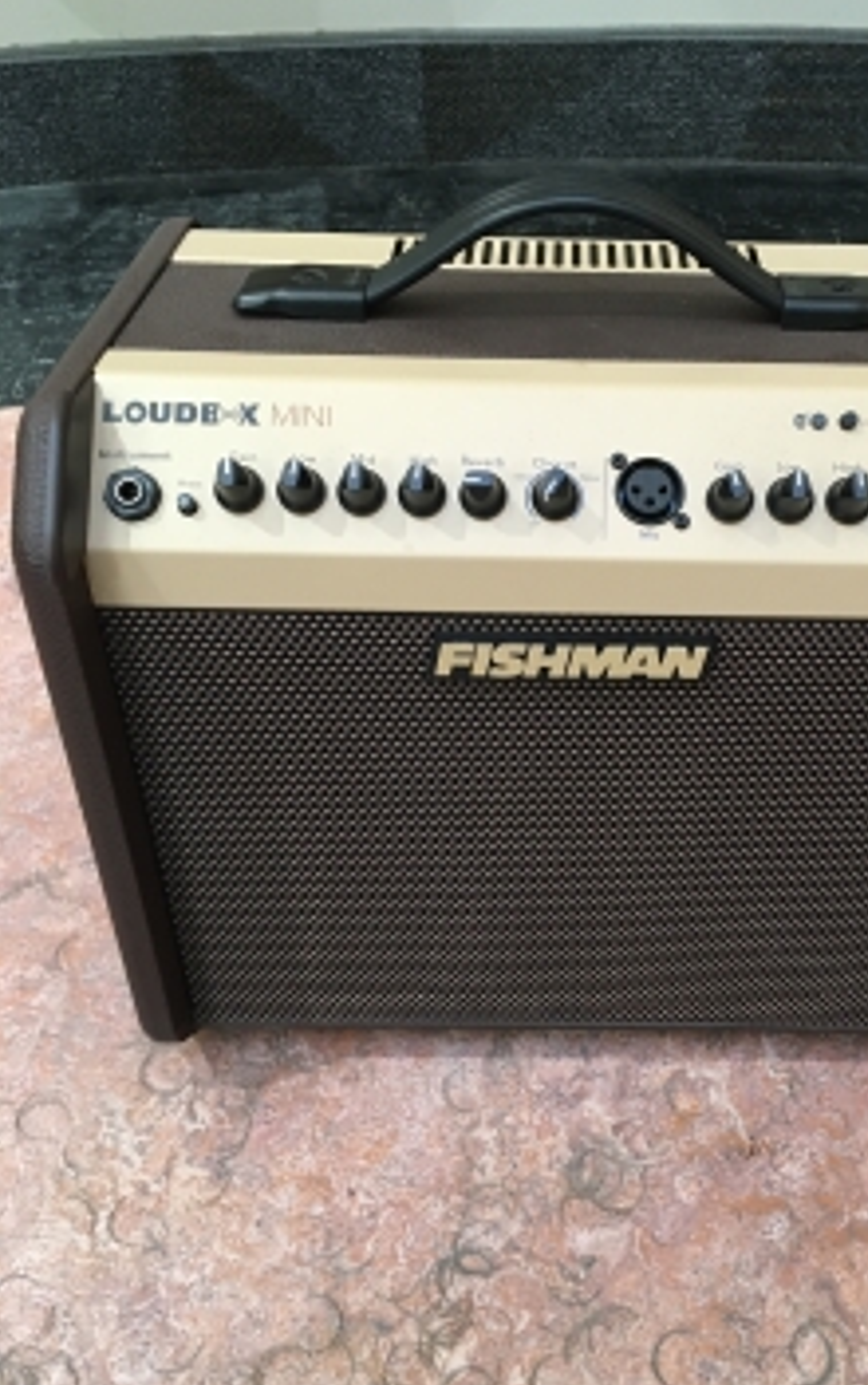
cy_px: 714
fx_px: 1322
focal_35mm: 35
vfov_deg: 55.3
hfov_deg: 35.9
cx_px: 588
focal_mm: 4.15
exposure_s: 1/30
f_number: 2.2
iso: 125
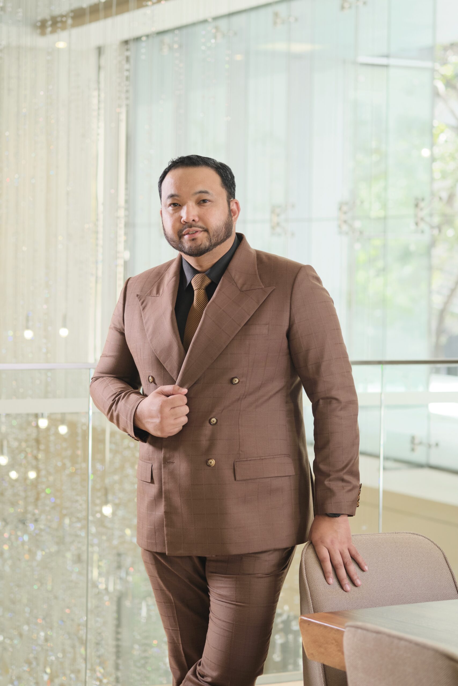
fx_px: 1717
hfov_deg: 15.2
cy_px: 343
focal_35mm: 90
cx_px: 229
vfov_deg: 22.6
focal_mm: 60
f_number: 2.8
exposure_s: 1/160
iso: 800
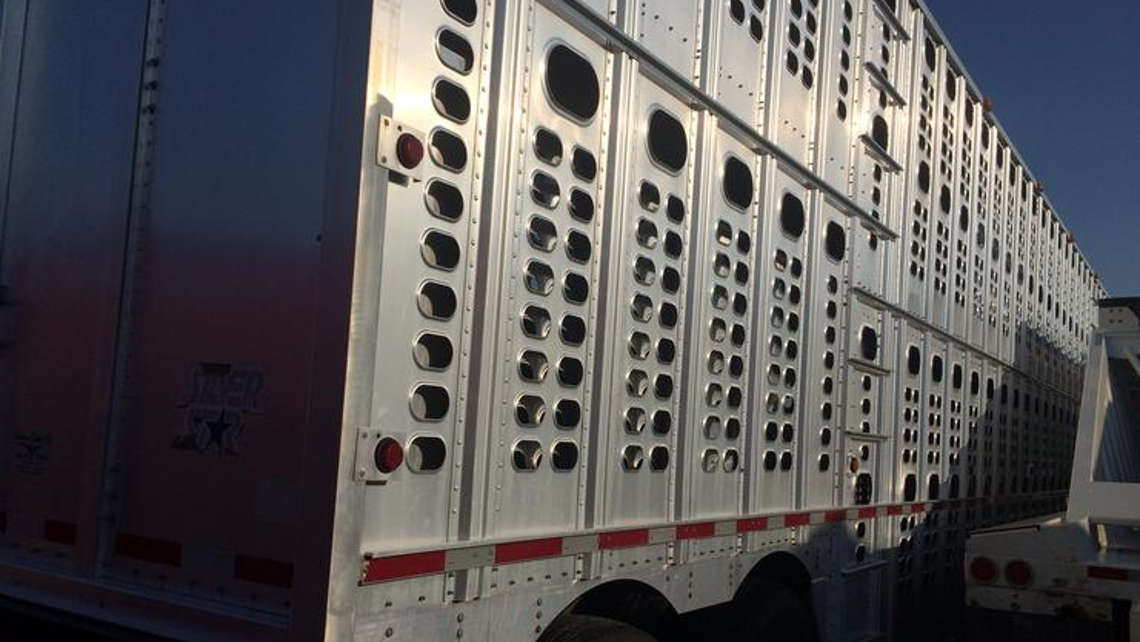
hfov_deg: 61.0
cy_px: 352
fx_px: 967
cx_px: 575
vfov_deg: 36.7
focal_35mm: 32
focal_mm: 4.15
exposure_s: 1/8264
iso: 40
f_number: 2.2
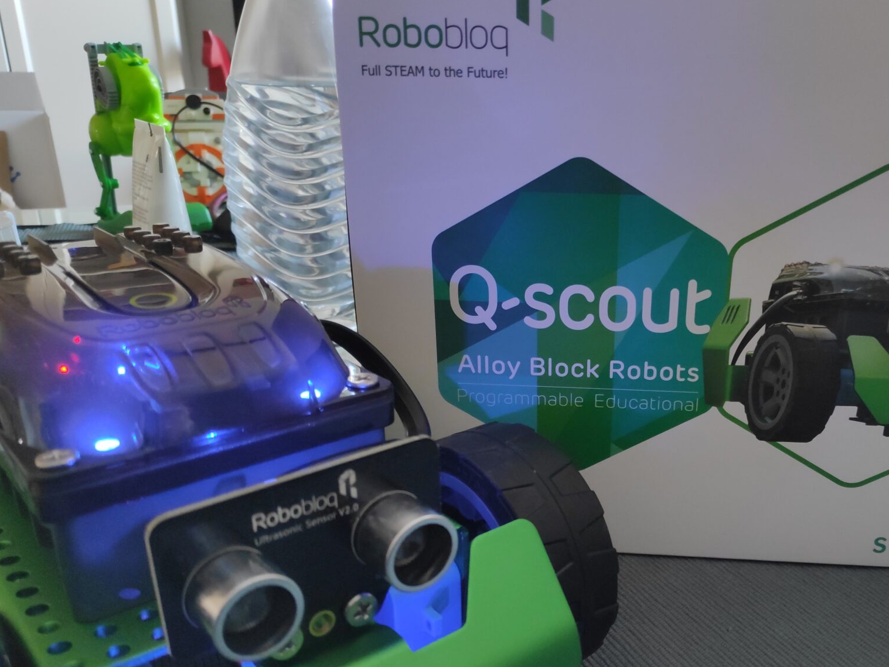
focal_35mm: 27
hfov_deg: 64.0
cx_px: 578
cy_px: 415
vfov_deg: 50.9
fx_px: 693
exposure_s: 1/50
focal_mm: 3.94
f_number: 1.9
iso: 522
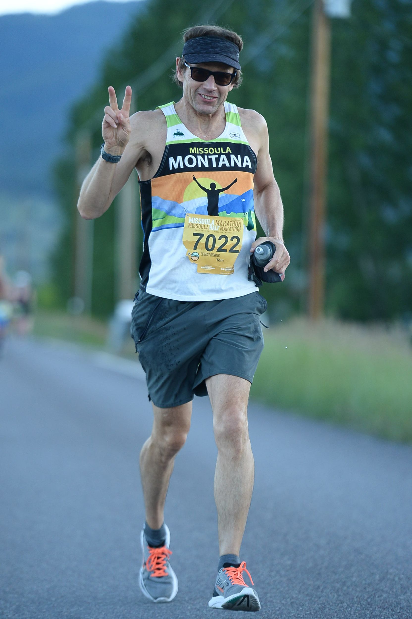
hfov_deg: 7.8
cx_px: 206
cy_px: 310
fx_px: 3007
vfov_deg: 11.8
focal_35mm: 175
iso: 1600
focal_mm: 175
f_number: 3.2
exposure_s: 1/1250
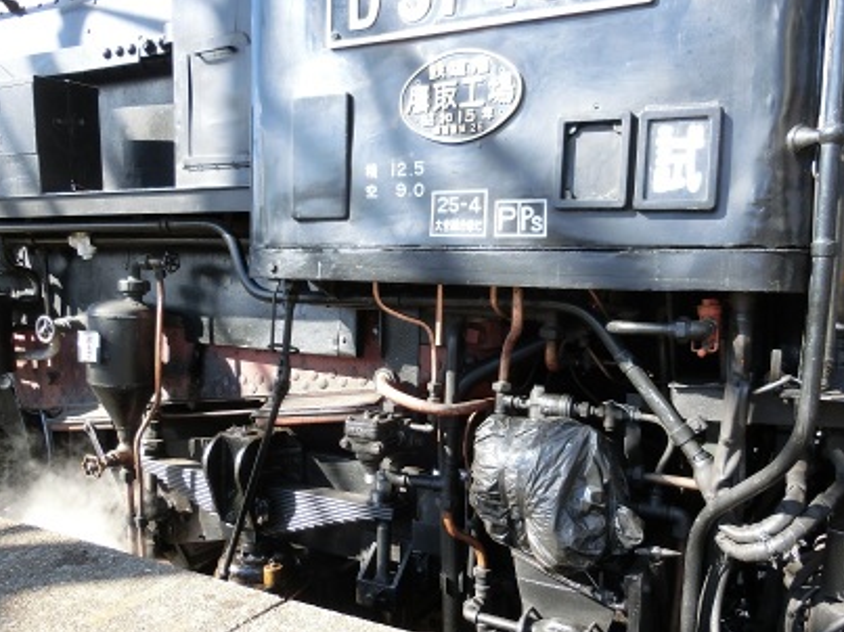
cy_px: 355
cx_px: 436
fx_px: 756
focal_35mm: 31
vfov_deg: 45.3
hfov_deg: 58.4
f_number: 3.5
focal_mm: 4.5
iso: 80
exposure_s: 1/125
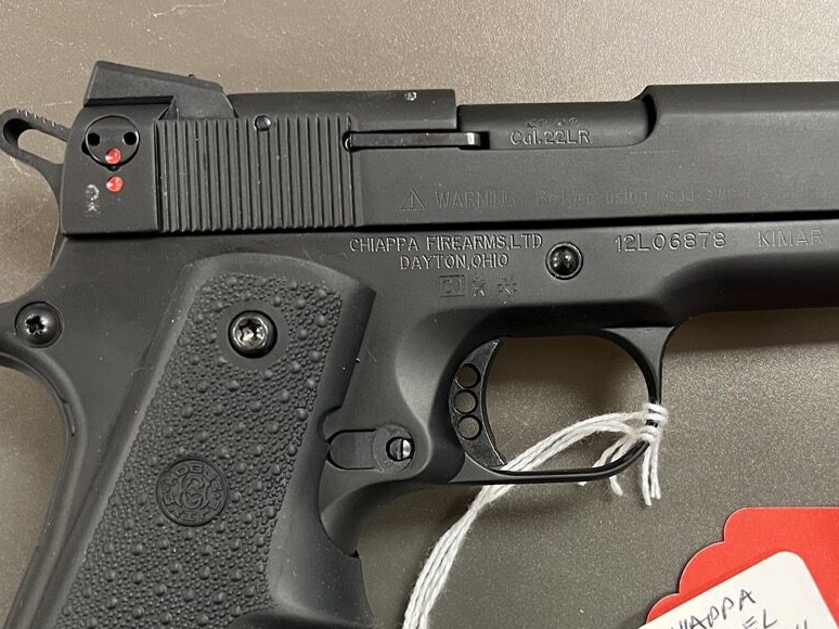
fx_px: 1042
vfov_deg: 33.1
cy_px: 451
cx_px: 533
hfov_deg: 43.5
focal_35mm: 43
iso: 250
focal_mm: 5.7
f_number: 1.5
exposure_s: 1/60
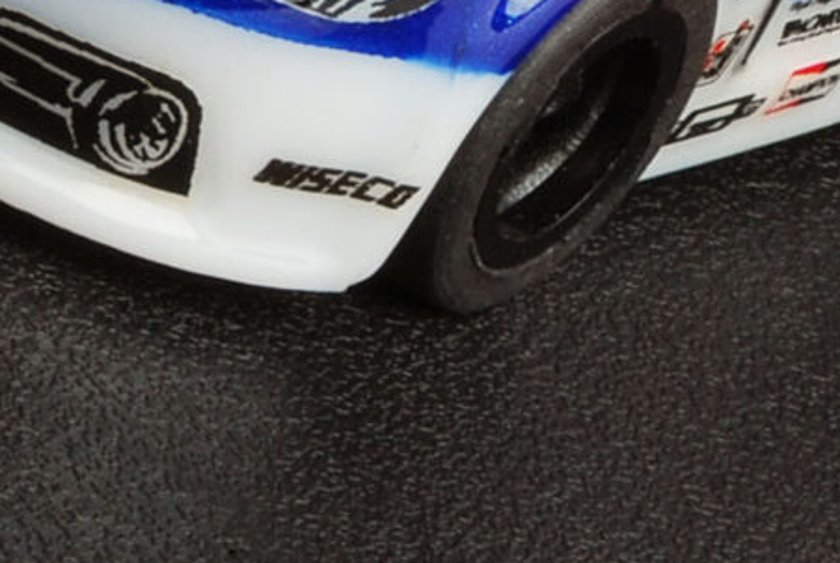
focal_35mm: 511
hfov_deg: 4.0
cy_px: -201
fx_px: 11939
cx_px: 1358
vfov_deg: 2.7
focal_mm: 60
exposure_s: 1/125
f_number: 32
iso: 100
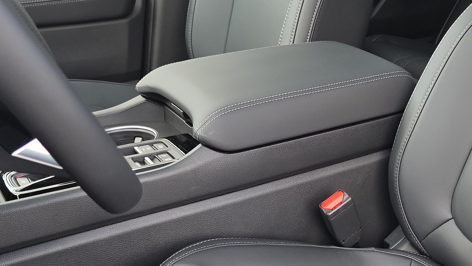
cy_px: 263
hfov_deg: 36.0
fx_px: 713
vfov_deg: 20.4
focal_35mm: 57
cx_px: 340
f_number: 1.7
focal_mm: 6.3
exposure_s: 1/180
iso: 50
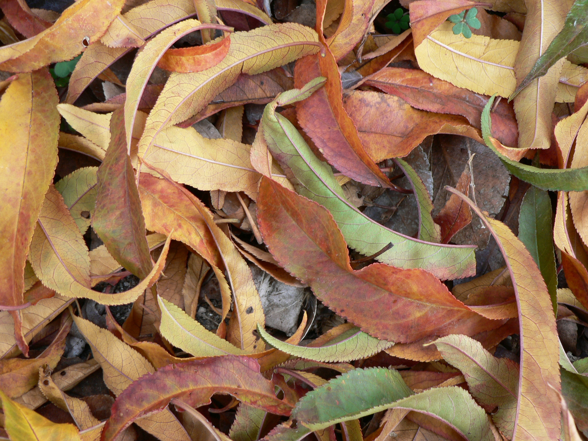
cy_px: 220
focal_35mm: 67
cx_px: 294
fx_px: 1138
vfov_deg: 21.9
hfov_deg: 29.0
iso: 80
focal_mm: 11.2
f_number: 3.2
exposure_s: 1/50
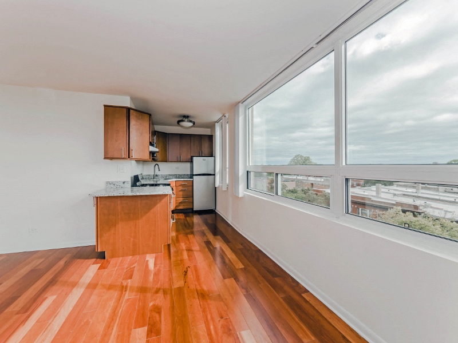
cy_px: 172
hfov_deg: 102.1
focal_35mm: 14
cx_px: 229
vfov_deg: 85.7
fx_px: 185
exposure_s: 1/200
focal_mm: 7
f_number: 5.6
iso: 200
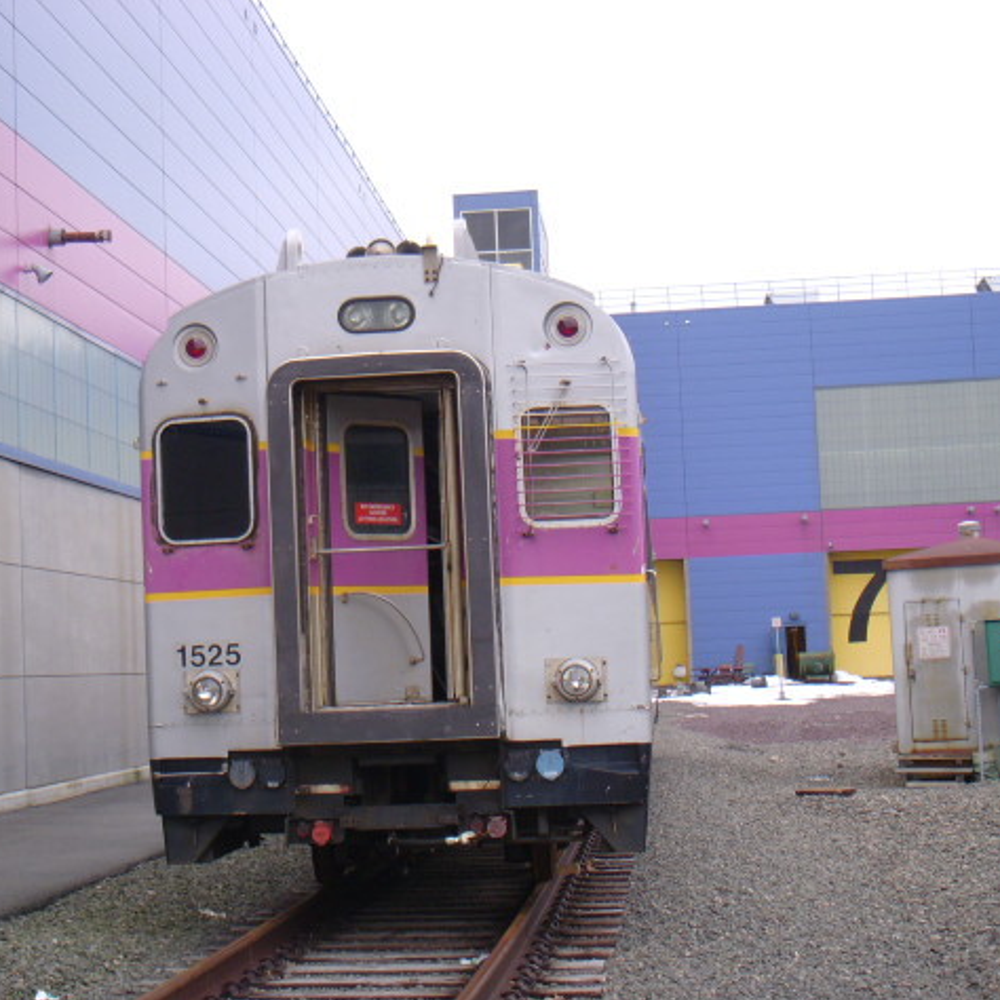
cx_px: 424
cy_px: 502
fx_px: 2222
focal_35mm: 68
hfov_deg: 25.3
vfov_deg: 25.4
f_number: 3.6
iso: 100
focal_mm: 9.4
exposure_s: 1/80
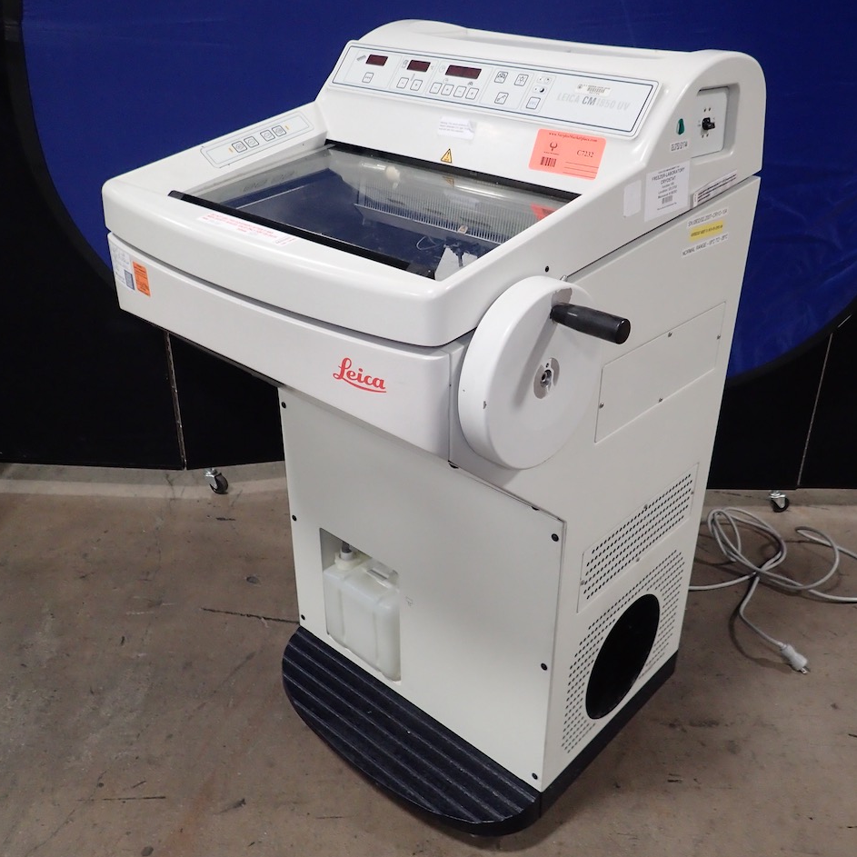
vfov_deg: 54.0
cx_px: 504
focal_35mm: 30
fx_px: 840
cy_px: 434
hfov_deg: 53.7
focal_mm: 4.5
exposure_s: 1/30
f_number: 2
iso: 400
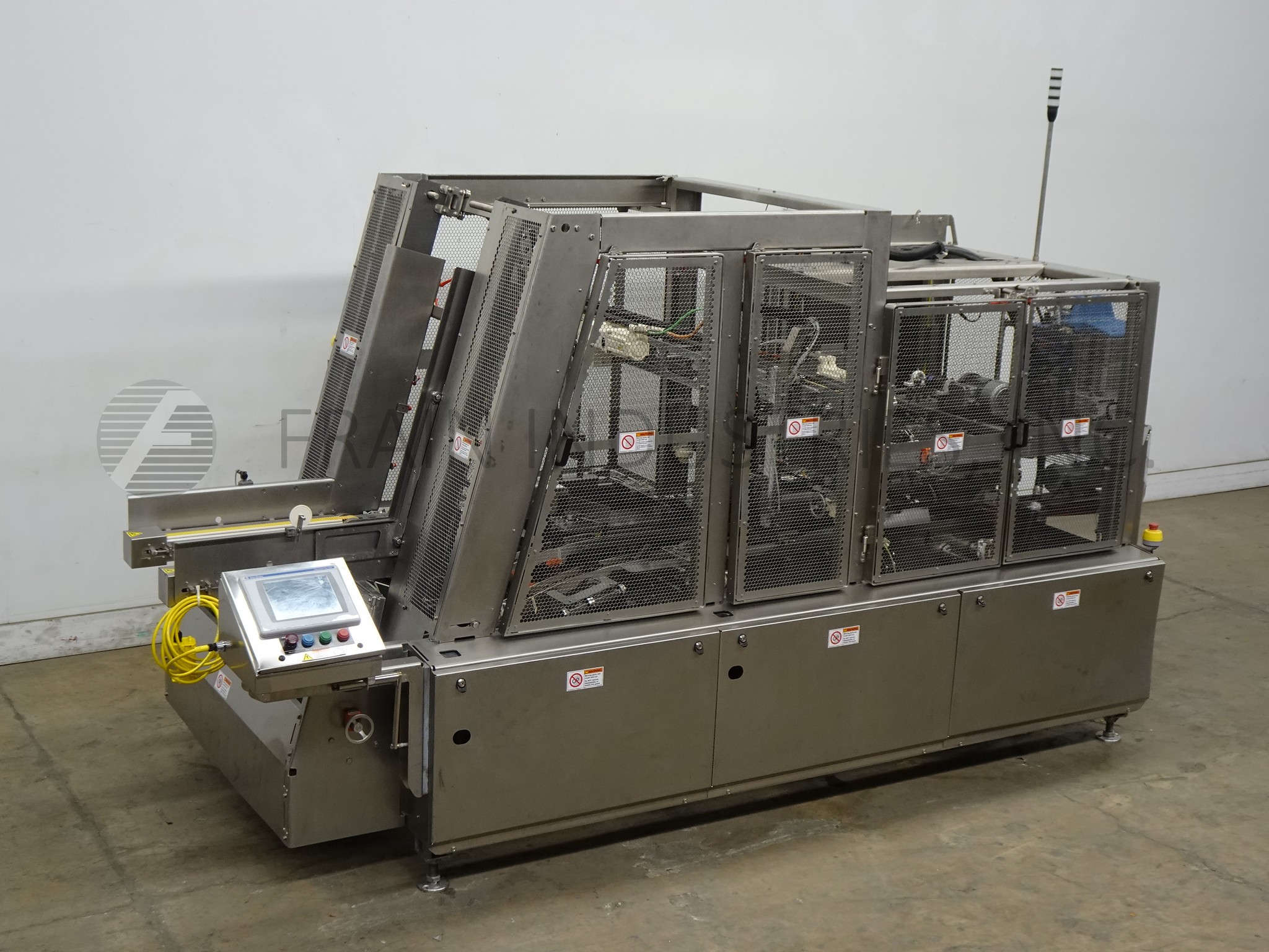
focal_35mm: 46
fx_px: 1686
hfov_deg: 41.2
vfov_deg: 31.5
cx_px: 634
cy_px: 476
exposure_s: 1/50
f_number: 4.5
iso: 250
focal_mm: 7.53
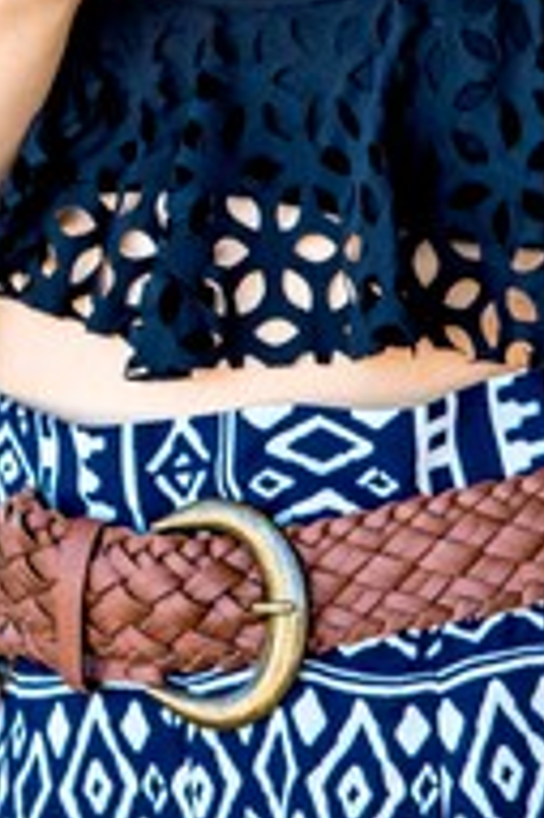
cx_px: 156
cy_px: 73
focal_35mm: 395
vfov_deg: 5.2
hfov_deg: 3.5
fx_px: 8969
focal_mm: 98
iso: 400
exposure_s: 1/200
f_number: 5.6
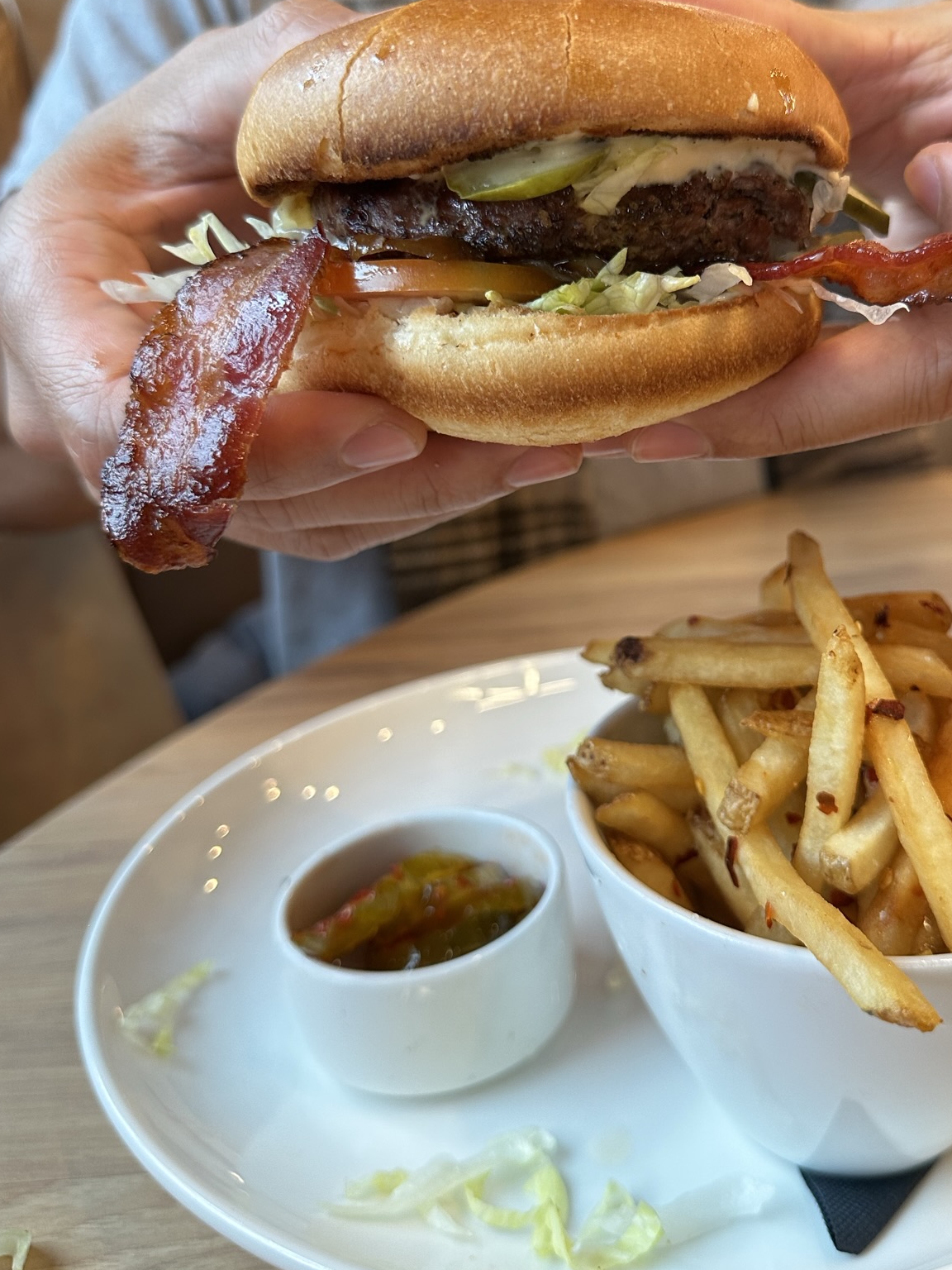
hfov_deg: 43.7
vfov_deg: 56.4
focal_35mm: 32
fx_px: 1173
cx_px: 614
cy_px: 518
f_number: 1.78
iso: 200
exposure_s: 1/60
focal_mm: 6.86
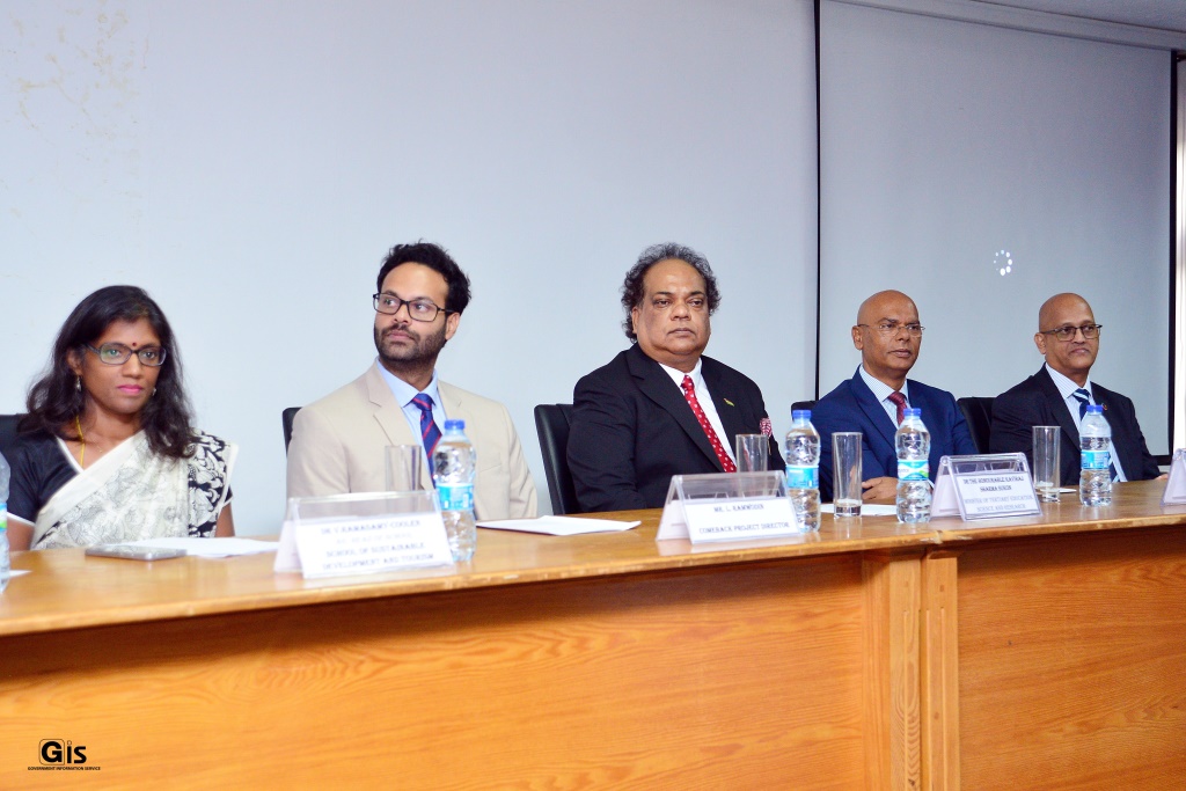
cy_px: 396
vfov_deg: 29.9
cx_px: 593
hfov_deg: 43.6
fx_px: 1483
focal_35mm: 45
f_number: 4.5
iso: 2500
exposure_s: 1/160
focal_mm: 45
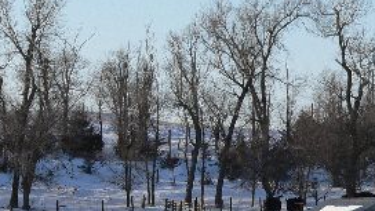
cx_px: 365
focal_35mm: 287
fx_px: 2854
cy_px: 225
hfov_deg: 7.5
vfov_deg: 4.2
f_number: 4.6
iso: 80
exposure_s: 1/500
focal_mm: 18.6
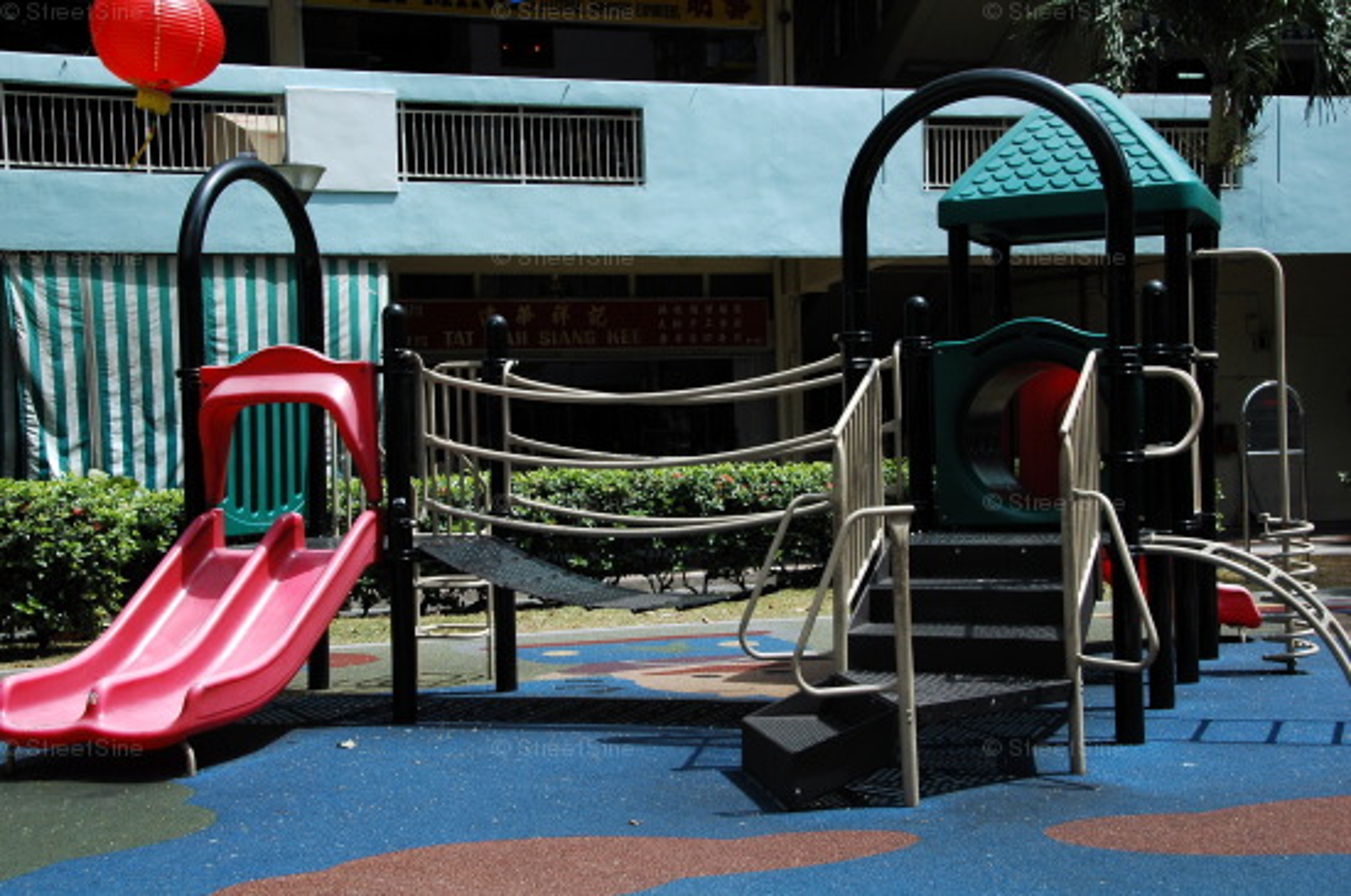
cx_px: 676
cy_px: 448
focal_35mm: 51
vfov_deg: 26.4
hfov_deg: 38.9
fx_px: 1911
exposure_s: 1/400
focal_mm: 34
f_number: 9
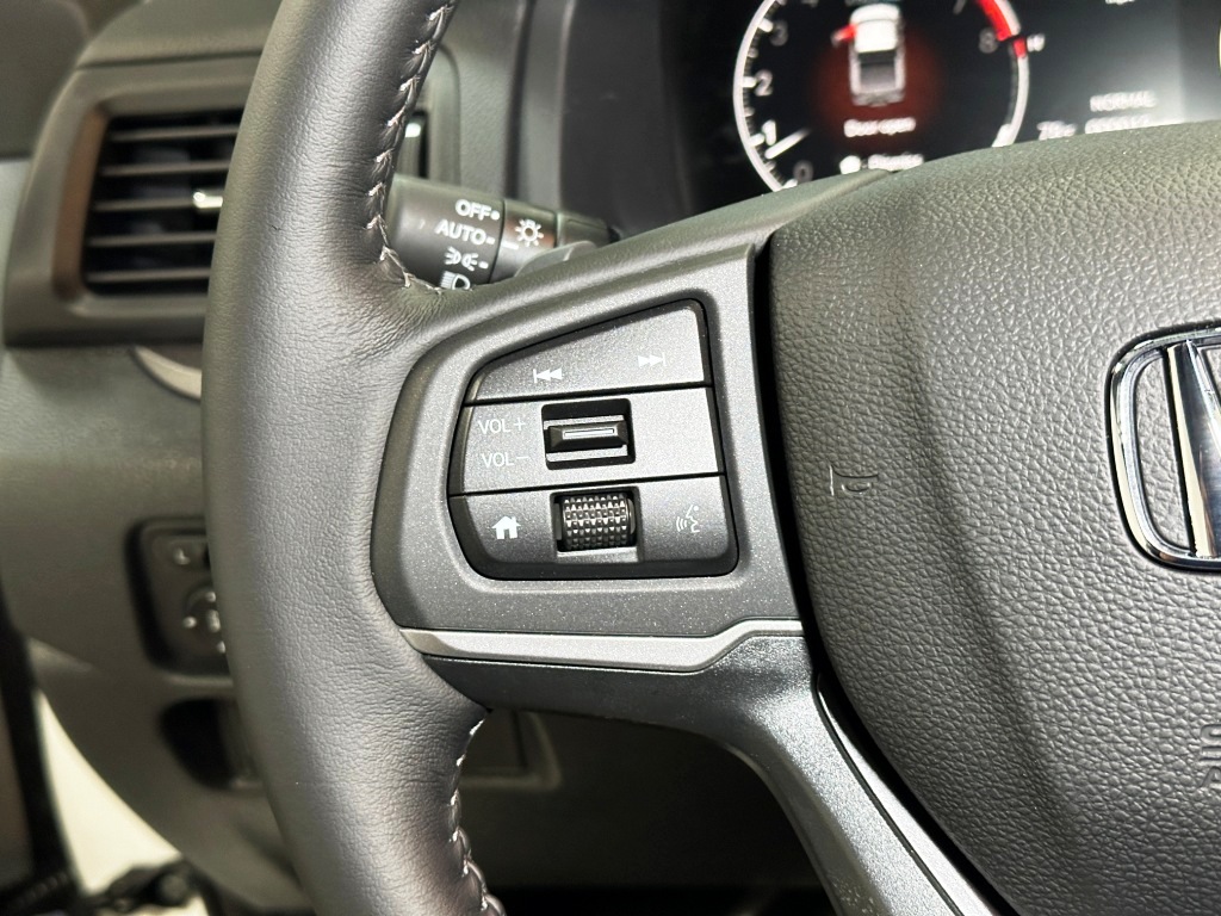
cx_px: 610
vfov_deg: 30.3
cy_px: 458
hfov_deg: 39.7
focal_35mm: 48
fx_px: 1693
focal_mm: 6.86
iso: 500
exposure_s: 1/40
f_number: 1.78
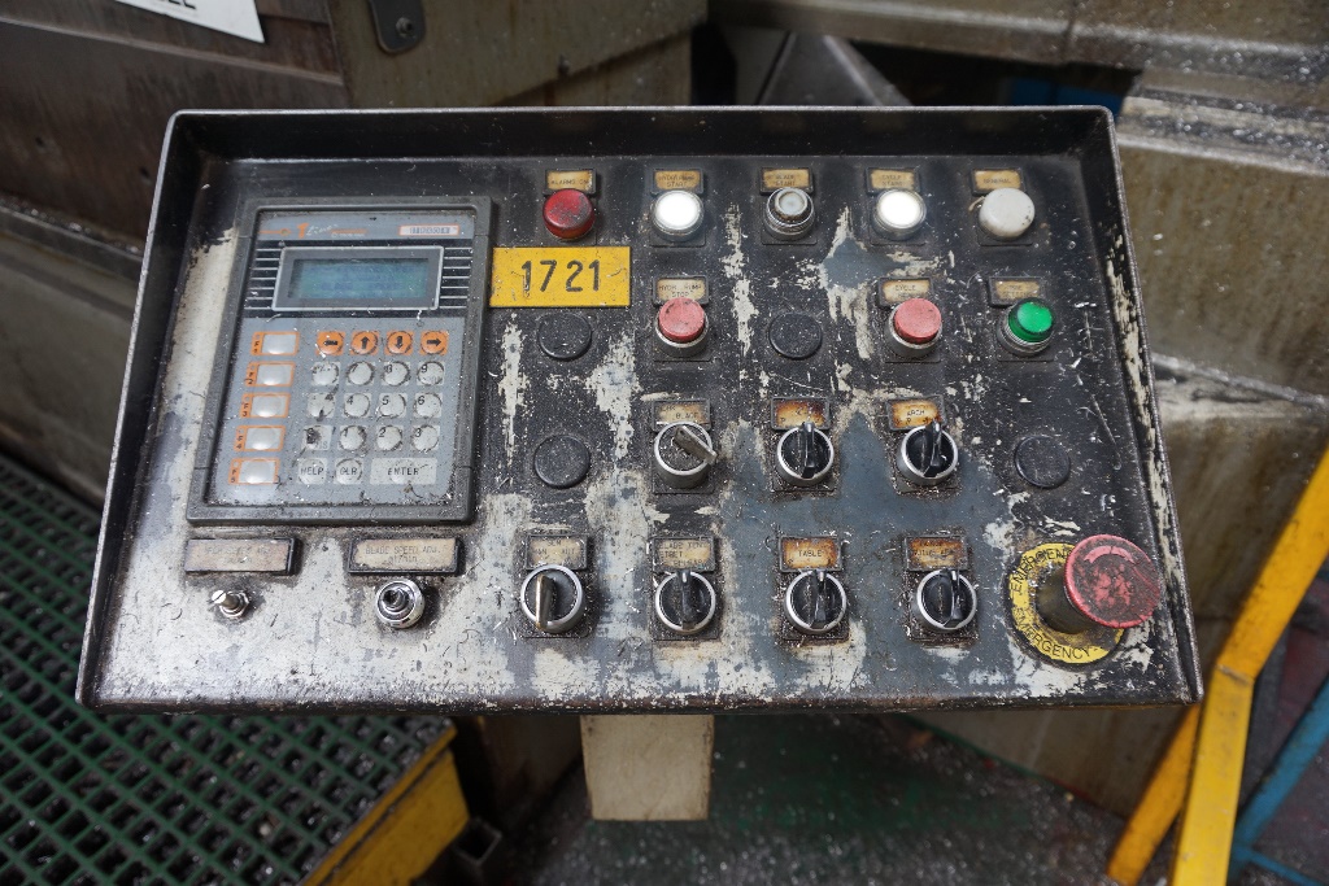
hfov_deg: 73.7
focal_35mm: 24
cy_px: 443
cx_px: 664
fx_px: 886
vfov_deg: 53.1
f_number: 4
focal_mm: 16
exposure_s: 1/60
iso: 200
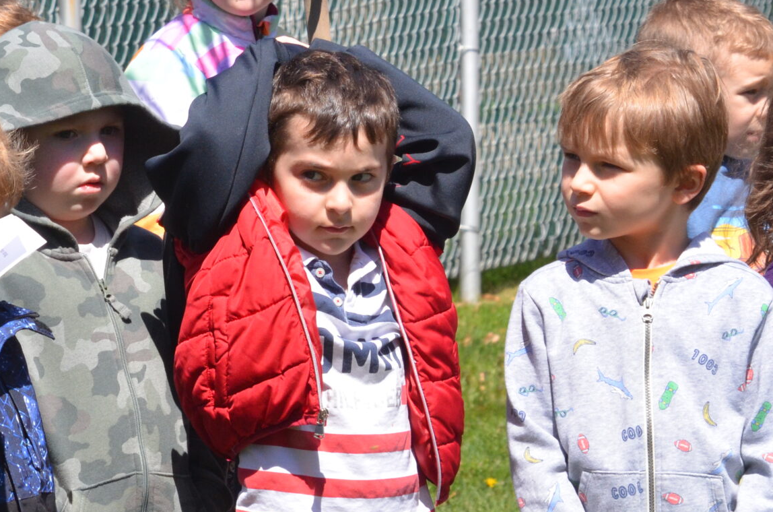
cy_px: 3
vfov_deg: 3.7
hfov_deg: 5.6
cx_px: 62
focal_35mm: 368
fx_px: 7884
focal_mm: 110
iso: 800
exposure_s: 1/640
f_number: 13
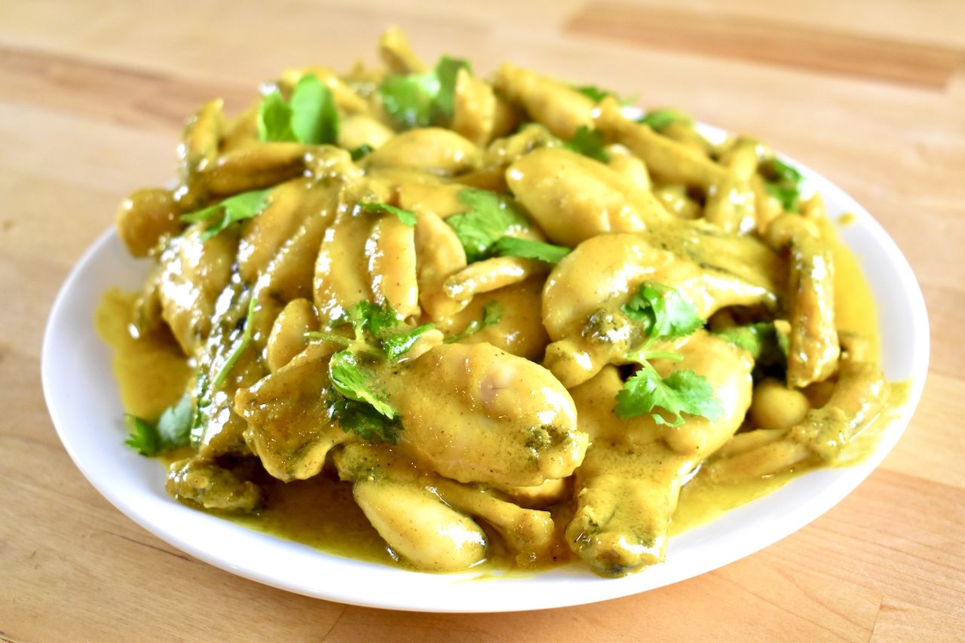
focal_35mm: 51
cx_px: 482
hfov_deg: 38.9
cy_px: 322
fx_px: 1367
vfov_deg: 26.5
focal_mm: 34
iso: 2200
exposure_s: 1/125
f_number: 4.5
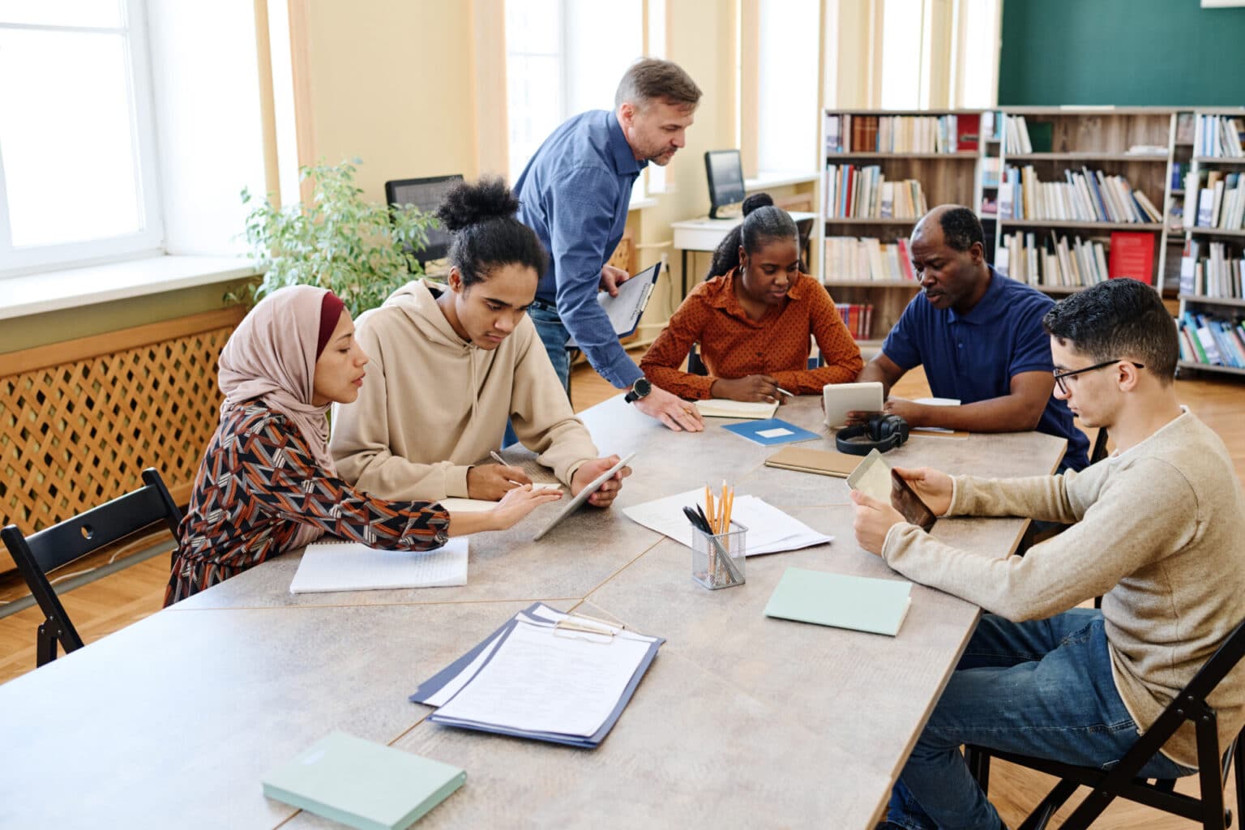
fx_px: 1210
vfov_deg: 37.9
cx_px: 622
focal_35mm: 35
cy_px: 415
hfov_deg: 54.4
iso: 800
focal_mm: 35
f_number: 3.2
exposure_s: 1/200
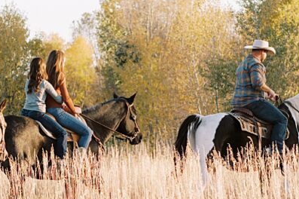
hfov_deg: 12.0
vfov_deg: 8.0
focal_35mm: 171
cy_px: 75
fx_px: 1419
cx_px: 37
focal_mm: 58
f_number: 2.8
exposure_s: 1/500
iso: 100
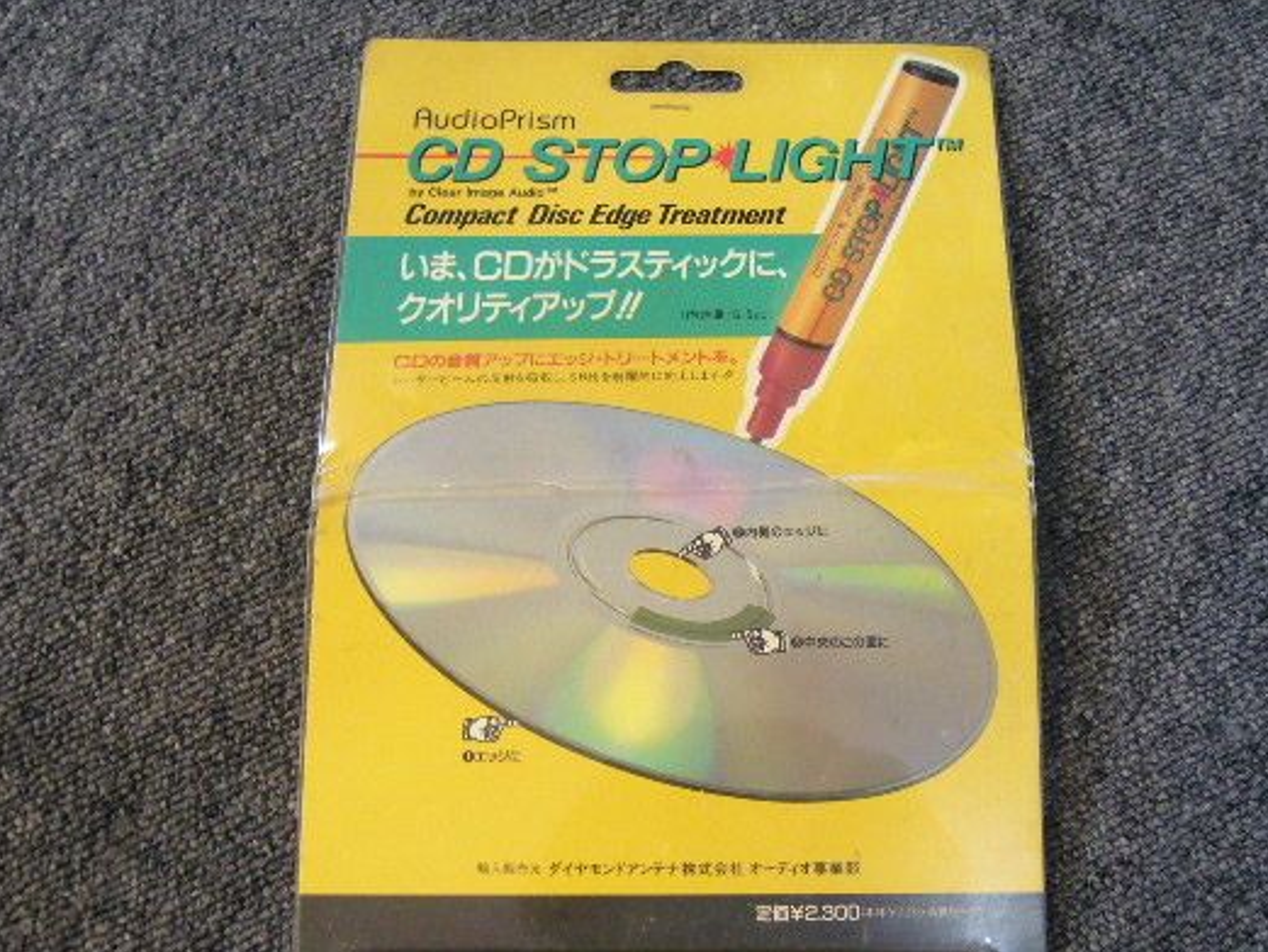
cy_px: 567
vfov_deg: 33.5
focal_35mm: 43
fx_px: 1575
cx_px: 689
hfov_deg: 43.8
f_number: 2.8
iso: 200
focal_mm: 5.8
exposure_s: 1/8
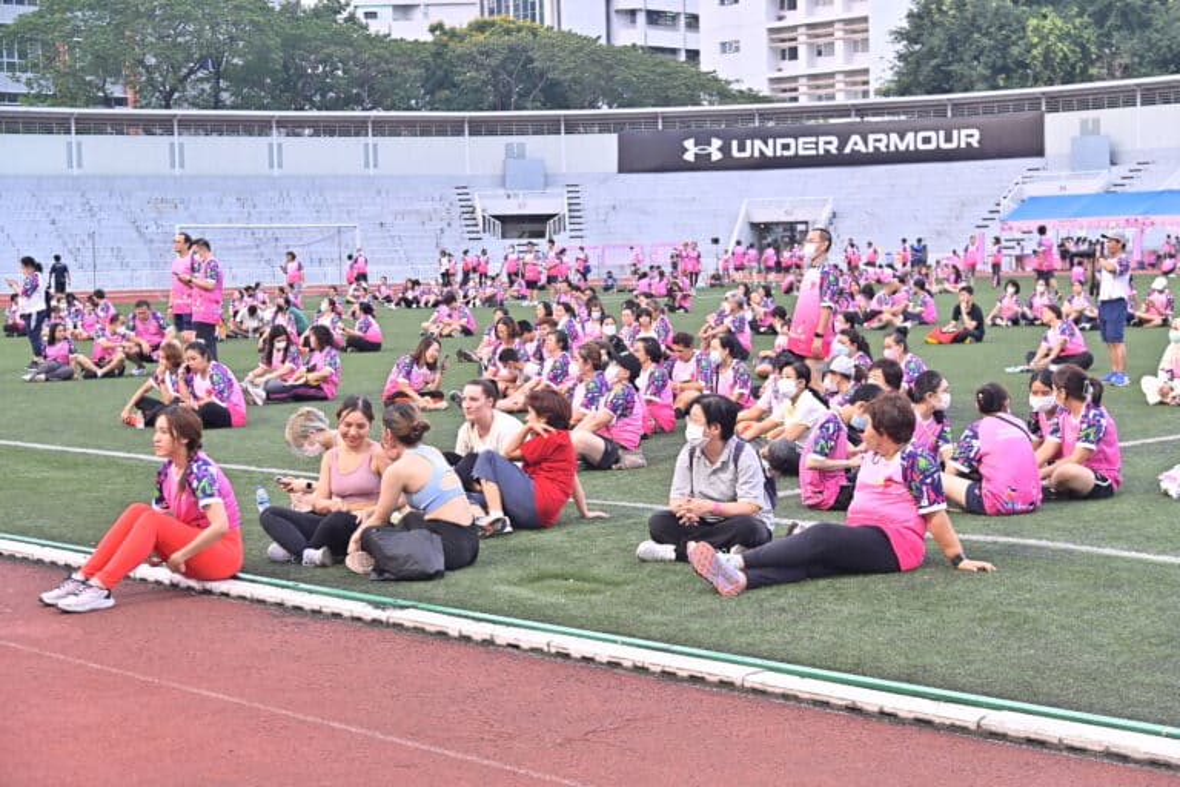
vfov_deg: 21.9
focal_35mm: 62
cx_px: 590
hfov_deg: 32.4
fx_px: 2032
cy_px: 394
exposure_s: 1/160
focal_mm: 62
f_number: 5
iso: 640
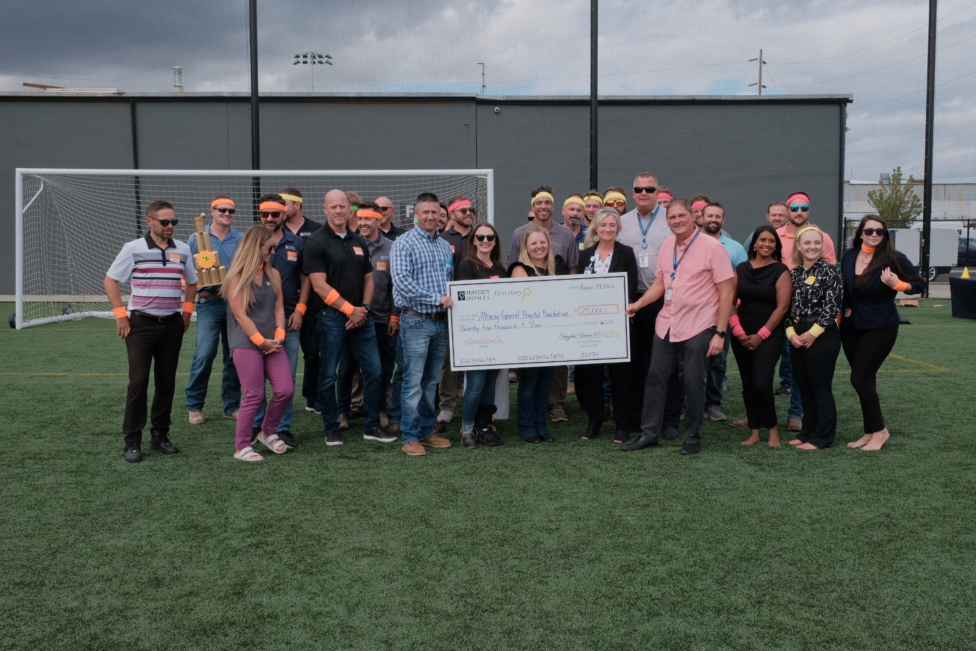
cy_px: 326
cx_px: 488
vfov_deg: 35.9
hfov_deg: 51.9
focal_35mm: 37
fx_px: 1003
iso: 800
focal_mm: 24.9
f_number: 14
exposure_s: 1/500
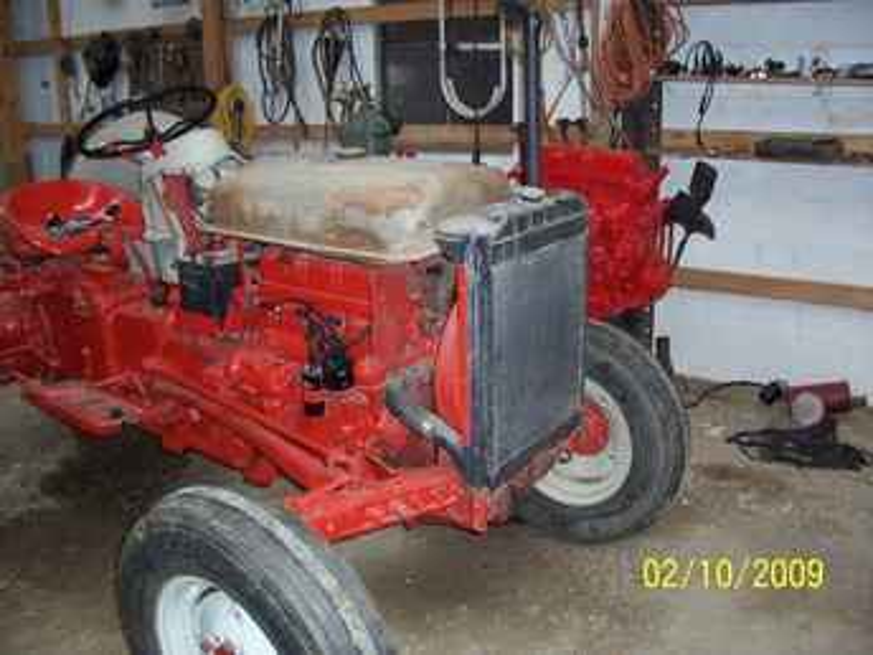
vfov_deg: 41.8
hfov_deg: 54.0
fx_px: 857
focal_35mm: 34
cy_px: 328
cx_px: 436
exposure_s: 1/60
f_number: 2.7
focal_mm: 5.6
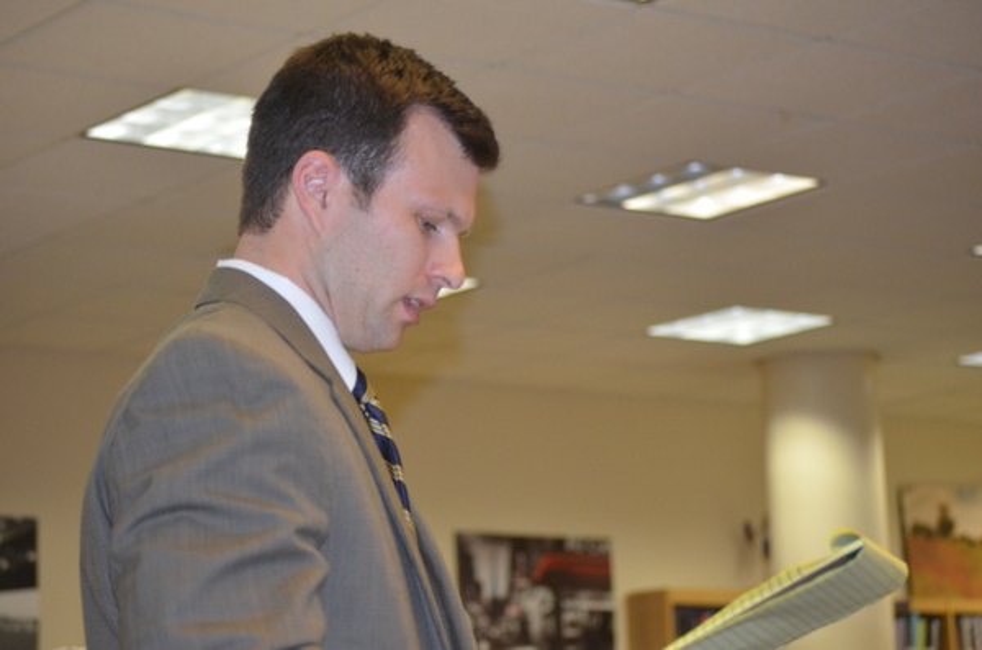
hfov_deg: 21.0
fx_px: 2653
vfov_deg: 14.0
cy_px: 325
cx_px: 491
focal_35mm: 98
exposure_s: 1/60
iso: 1600
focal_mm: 65
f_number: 4.2
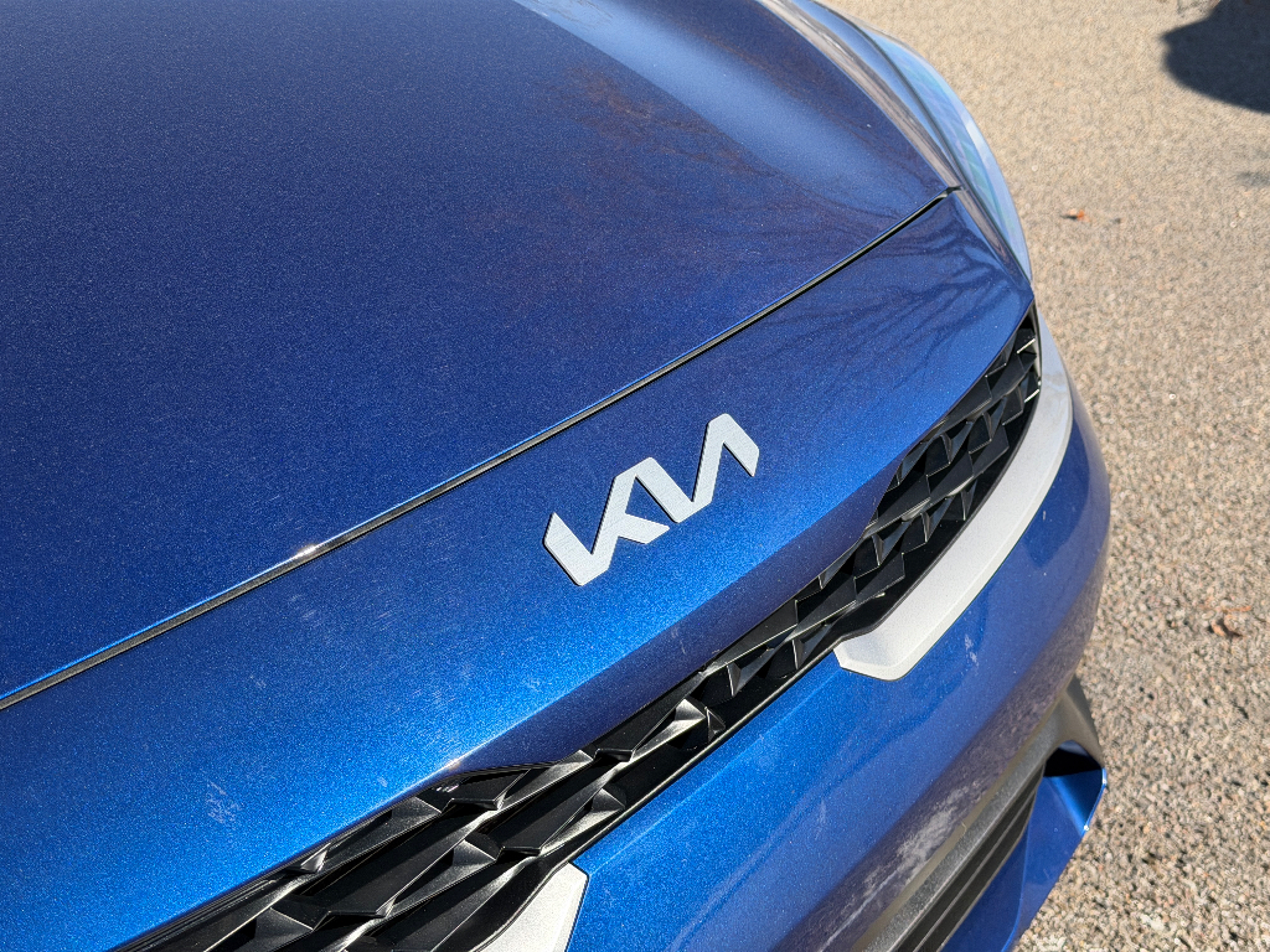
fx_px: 1761
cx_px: 635
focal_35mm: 48
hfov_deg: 39.7
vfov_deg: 30.3
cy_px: 476
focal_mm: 6.76
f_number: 1.78
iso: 100
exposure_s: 1/2865
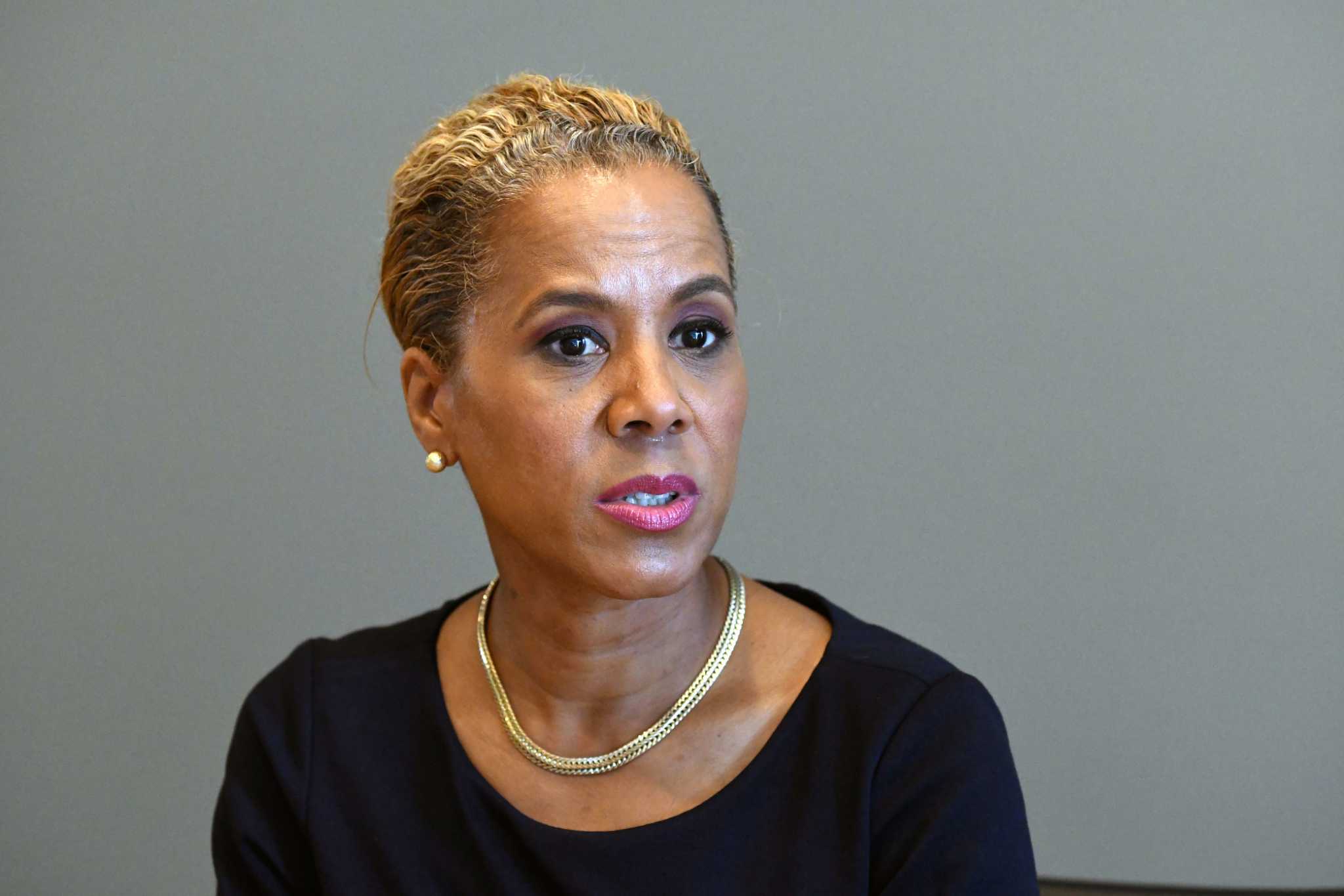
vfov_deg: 8.3
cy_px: 448
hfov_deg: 12.5
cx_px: 672
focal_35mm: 165
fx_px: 6159
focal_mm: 110
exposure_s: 1/320
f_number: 2.8
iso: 4000
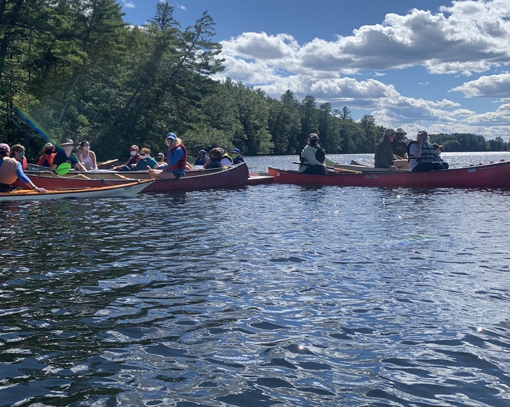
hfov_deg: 46.8
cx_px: 226
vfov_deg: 38.0
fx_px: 589
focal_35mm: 39
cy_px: 160
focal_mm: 4.25
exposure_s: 1/3289
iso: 25
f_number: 1.8
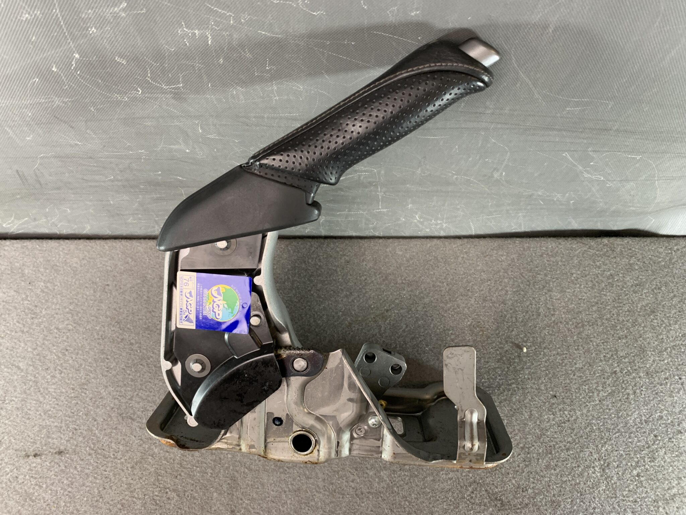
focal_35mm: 26
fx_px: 515
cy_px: 258
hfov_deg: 67.3
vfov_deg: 53.1
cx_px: 343
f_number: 1.8
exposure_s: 1/60
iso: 125
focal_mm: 4.25
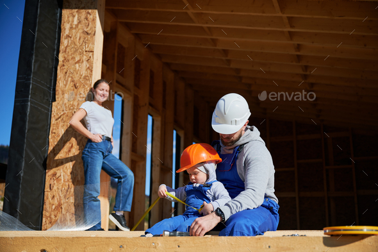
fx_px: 462
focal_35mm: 44
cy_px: 126
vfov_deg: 30.5
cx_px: 189
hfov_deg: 44.5
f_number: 2.8
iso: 50
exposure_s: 1/2000
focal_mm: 44
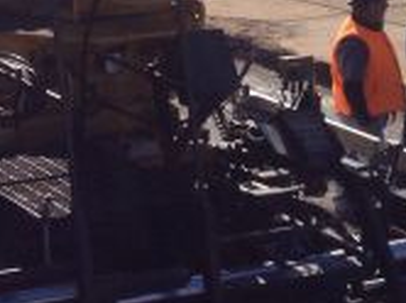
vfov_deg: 11.1
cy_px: -43
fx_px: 1534
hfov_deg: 13.8
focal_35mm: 131
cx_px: -264
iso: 50
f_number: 2.4
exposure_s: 1/1783
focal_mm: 4.28
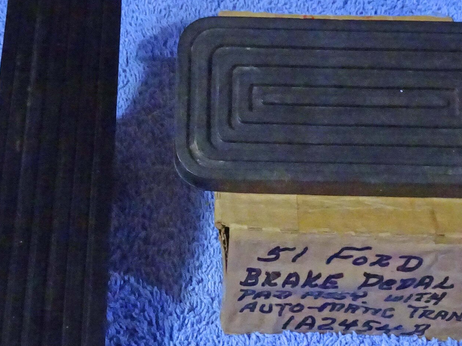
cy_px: 239
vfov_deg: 17.5
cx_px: 217
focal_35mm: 84
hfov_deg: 23.3
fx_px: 1121
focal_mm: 7.05
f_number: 4
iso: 2000
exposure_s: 1/50
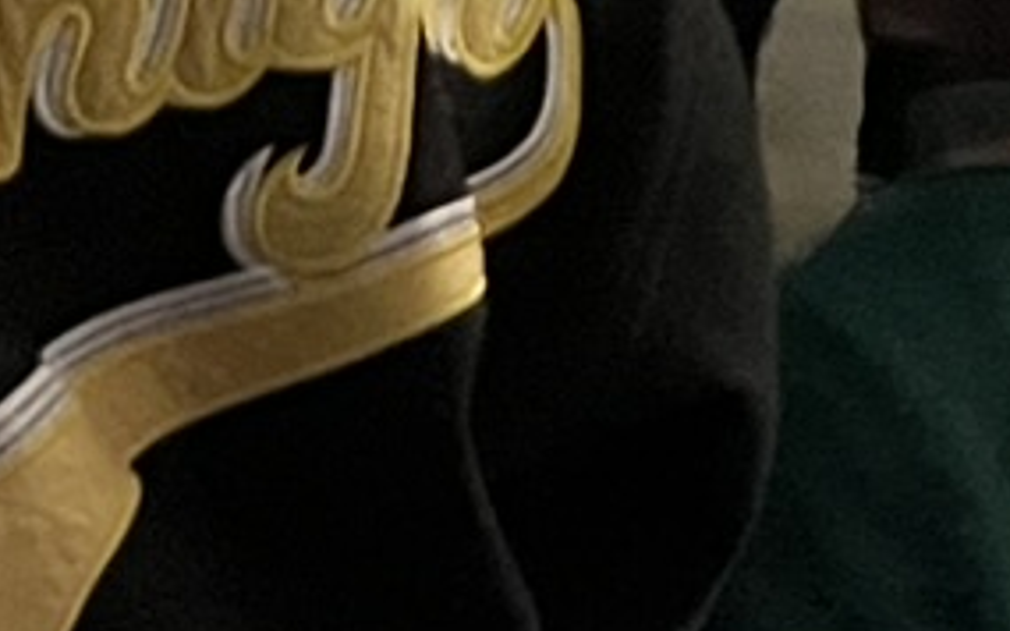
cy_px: -174
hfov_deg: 10.0
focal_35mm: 198
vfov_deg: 6.6
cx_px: 1800
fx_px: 5449
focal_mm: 5.7
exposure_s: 1/30
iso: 640
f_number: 1.5
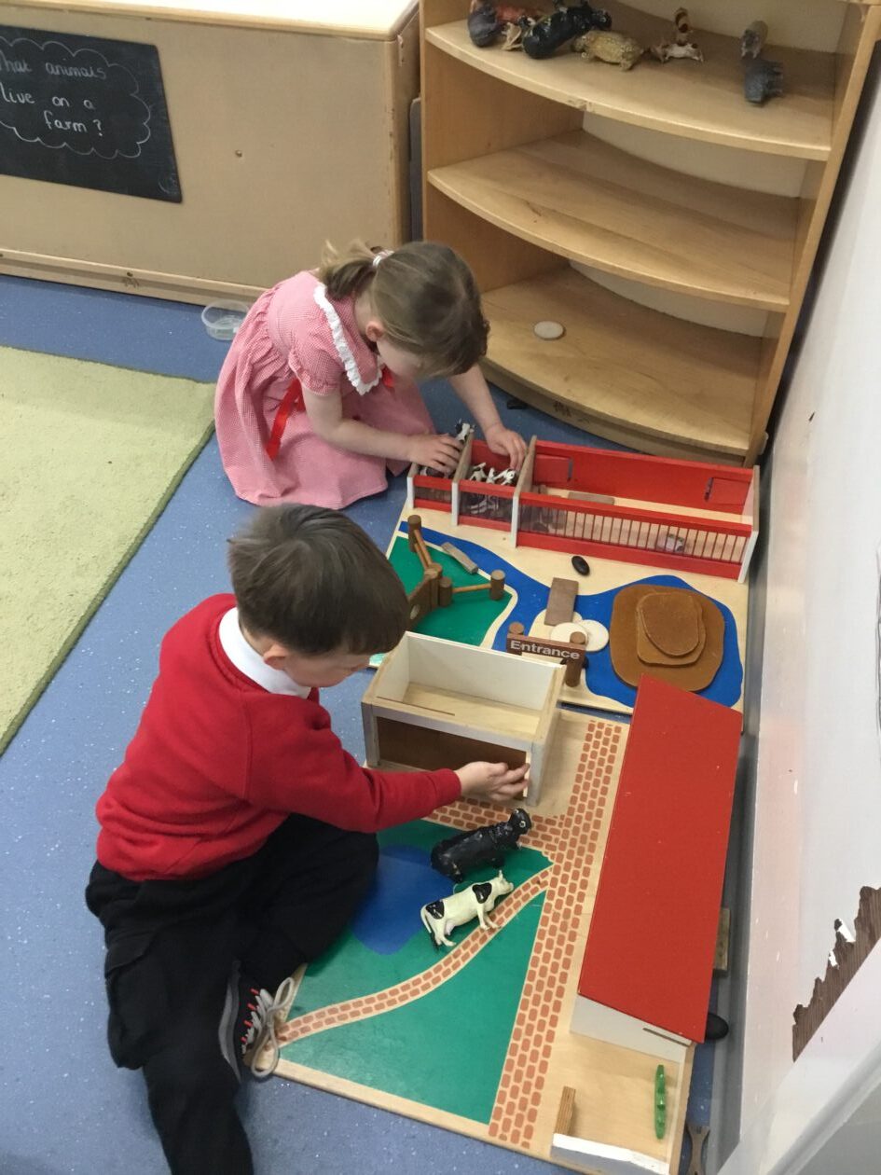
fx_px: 1052
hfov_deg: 45.4
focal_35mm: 31
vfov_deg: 58.4
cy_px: 588
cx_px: 440
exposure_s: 1/33
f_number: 2.4
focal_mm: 3.3
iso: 200
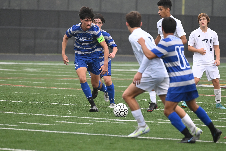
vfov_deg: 3.3
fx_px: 2637
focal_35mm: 420
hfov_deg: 4.9
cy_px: 76
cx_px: 113
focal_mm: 280
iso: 4000
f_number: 5.3
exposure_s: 1/1250
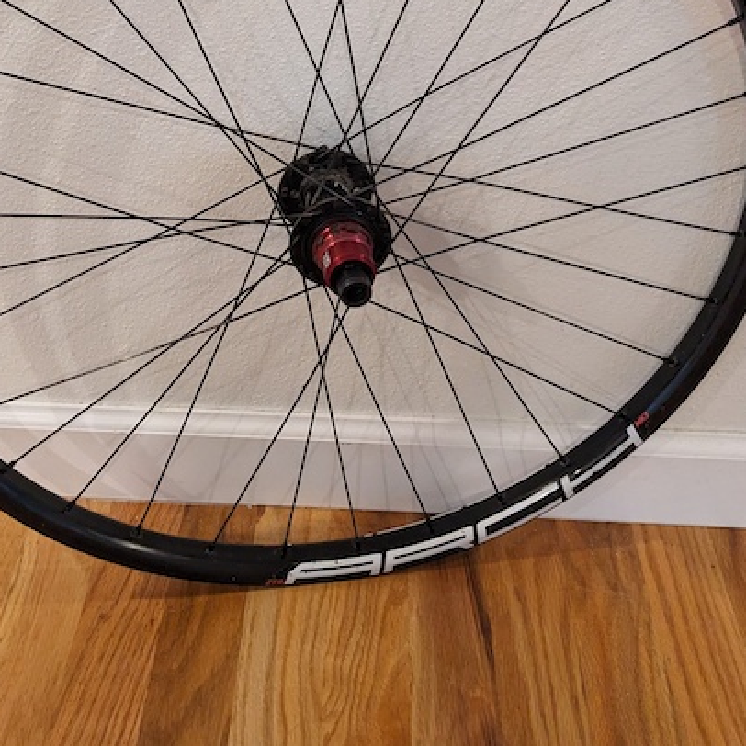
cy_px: 62
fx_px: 1146
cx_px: 311
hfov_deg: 36.0
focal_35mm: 47
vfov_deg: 33.9
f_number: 1.73
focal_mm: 4.38
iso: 349
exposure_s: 1/40
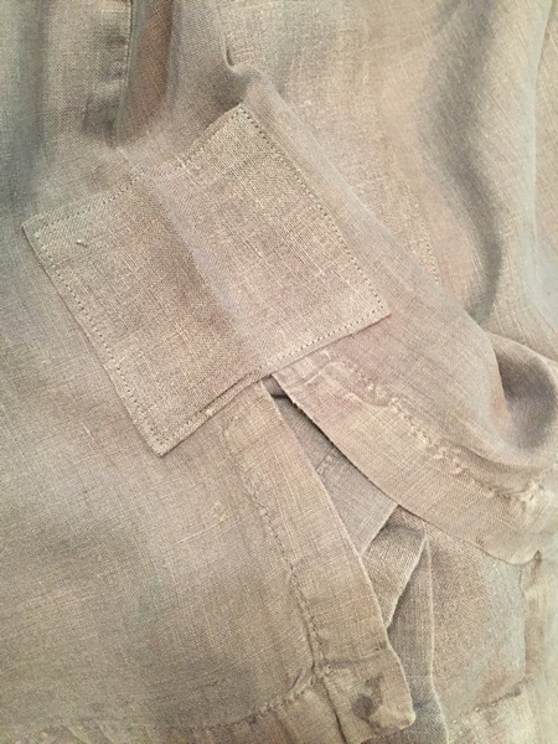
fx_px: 623
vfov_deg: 61.7
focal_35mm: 29
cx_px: 279
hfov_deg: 48.2
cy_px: 372
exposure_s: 1/30
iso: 250
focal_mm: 4.15
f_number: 2.2
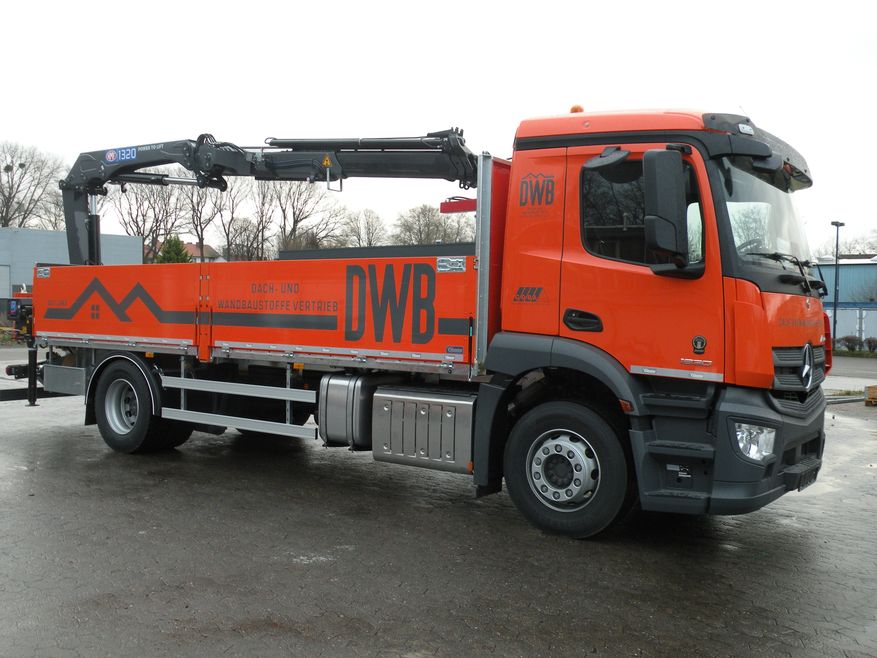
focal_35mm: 33
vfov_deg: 42.9
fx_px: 836
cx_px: 438
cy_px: 329
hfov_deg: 55.4
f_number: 3.2
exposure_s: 1/66
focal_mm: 5.8
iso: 96
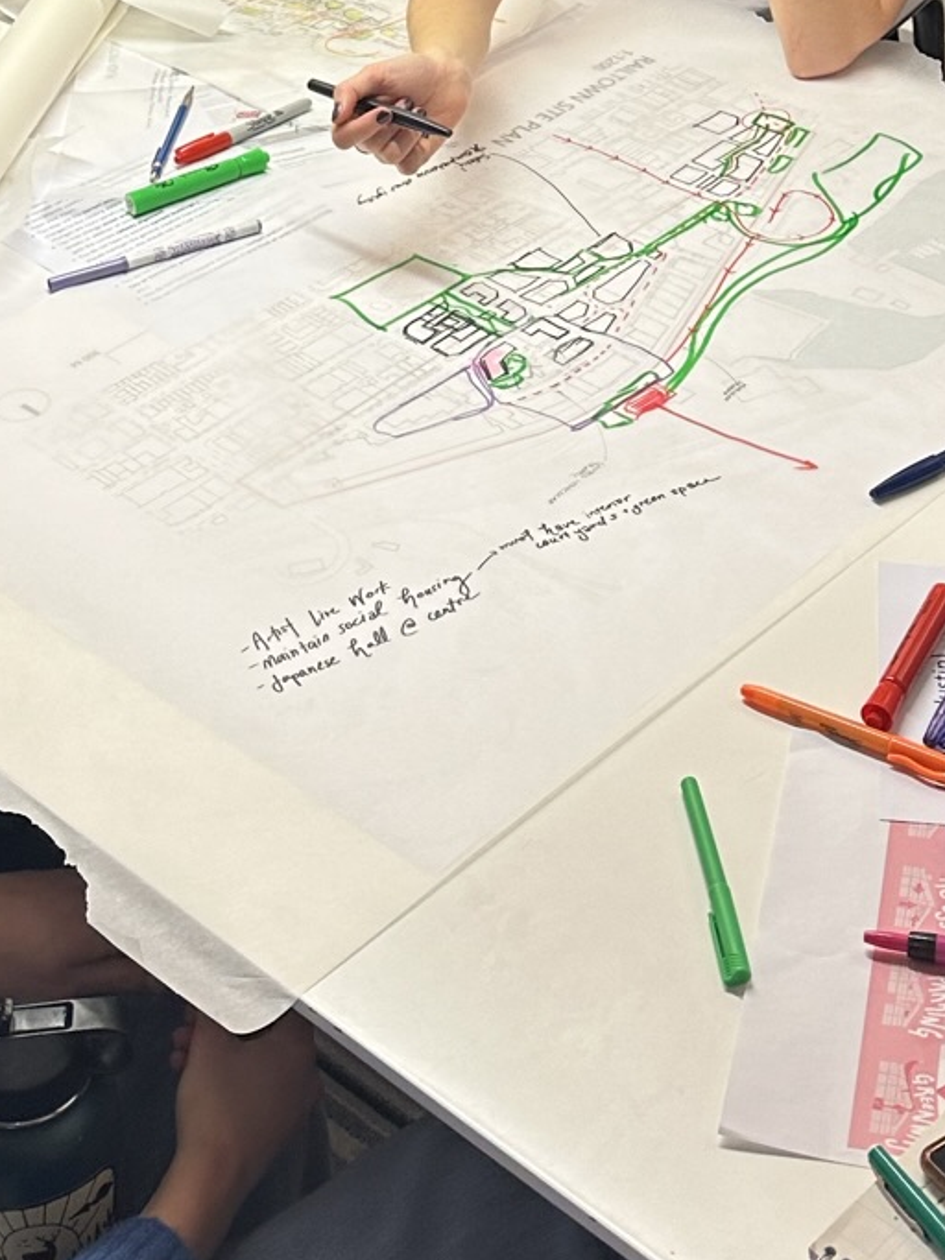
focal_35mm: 72
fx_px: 2622
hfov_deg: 20.4
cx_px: 421
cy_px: -81
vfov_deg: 25.3
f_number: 1.78
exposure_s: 1/120
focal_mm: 6.86
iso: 125
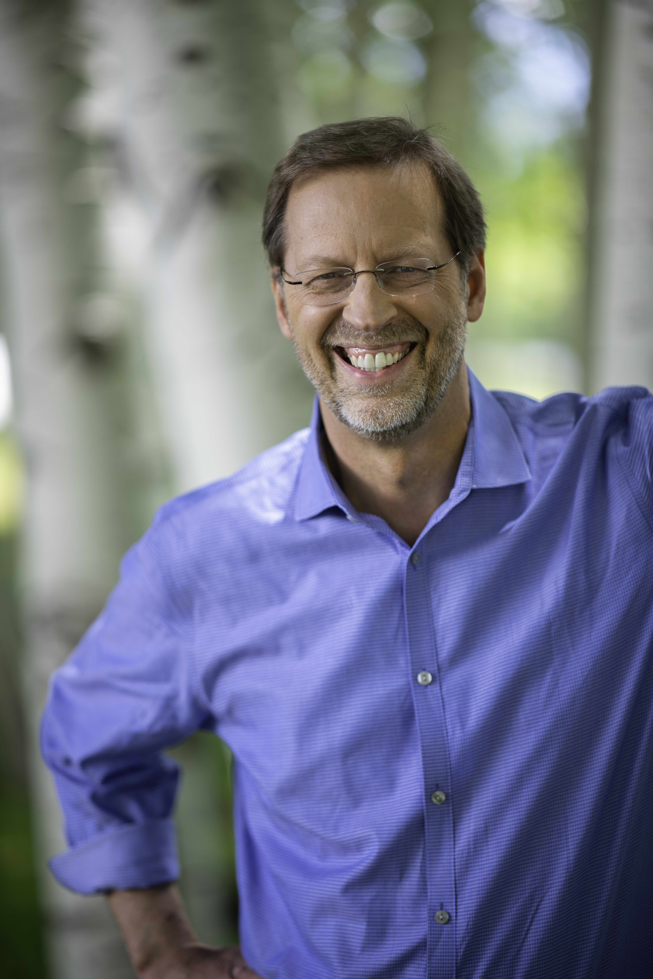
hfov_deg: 13.0
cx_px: 326
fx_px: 2857
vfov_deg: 19.5
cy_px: 490
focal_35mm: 105
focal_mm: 105
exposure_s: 1/400
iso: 100
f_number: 1.4
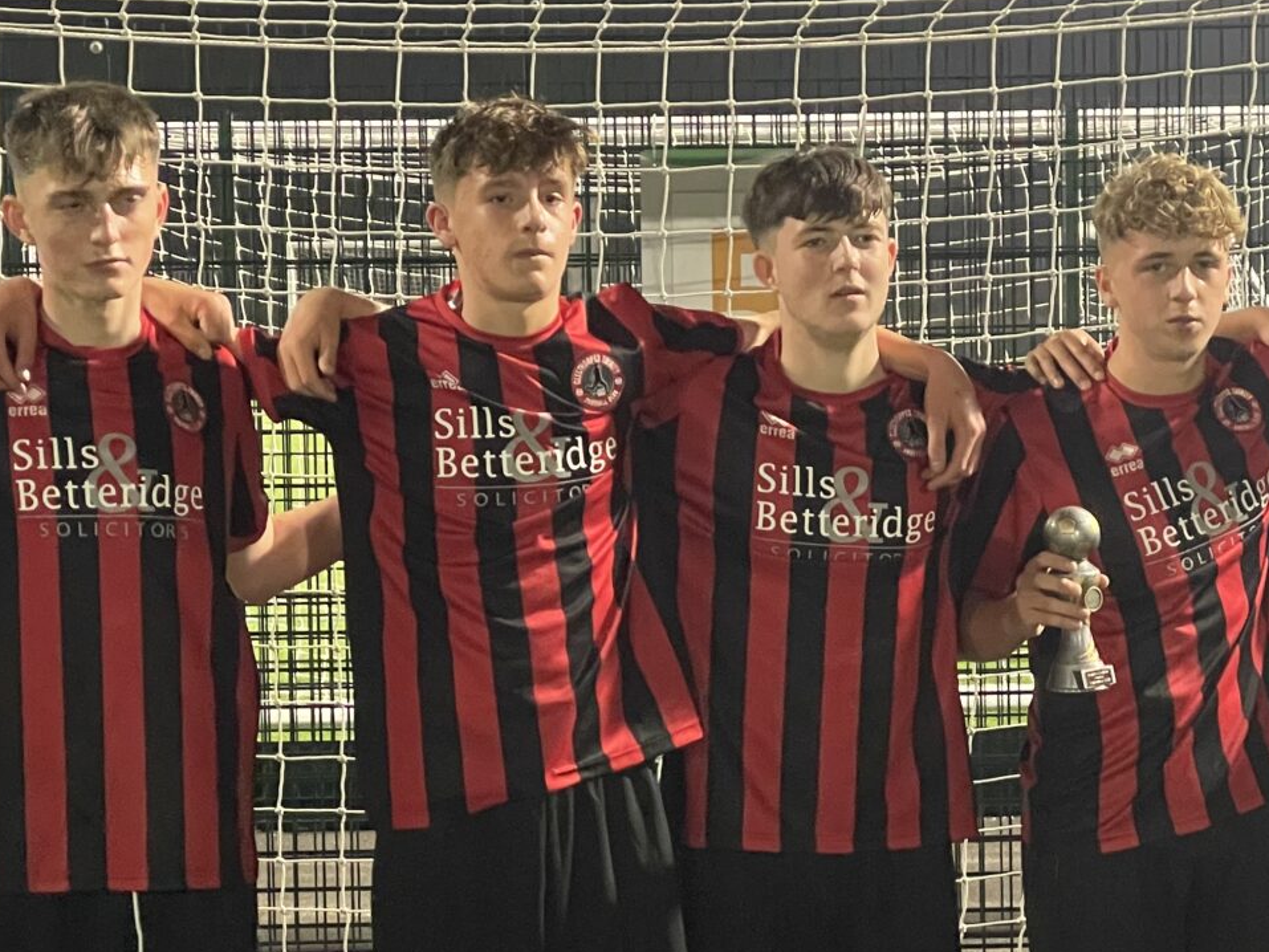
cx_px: 773
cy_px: 704
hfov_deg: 14.4
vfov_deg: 10.8
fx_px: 5023
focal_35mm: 137
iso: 800
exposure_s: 1/44
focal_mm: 7.5
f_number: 2.2
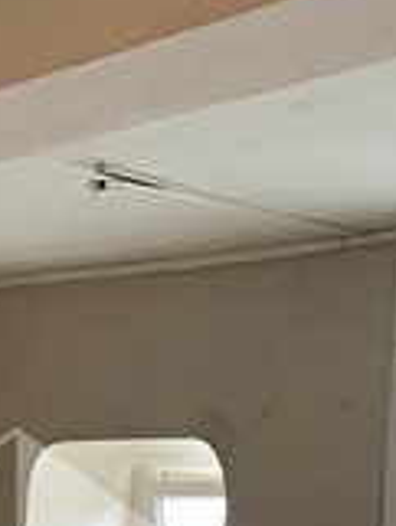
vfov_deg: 21.4
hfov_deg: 17.1
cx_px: 16
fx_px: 1295
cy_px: 622
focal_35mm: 85
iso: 200
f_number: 1.8
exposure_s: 1/60
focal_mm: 4.25
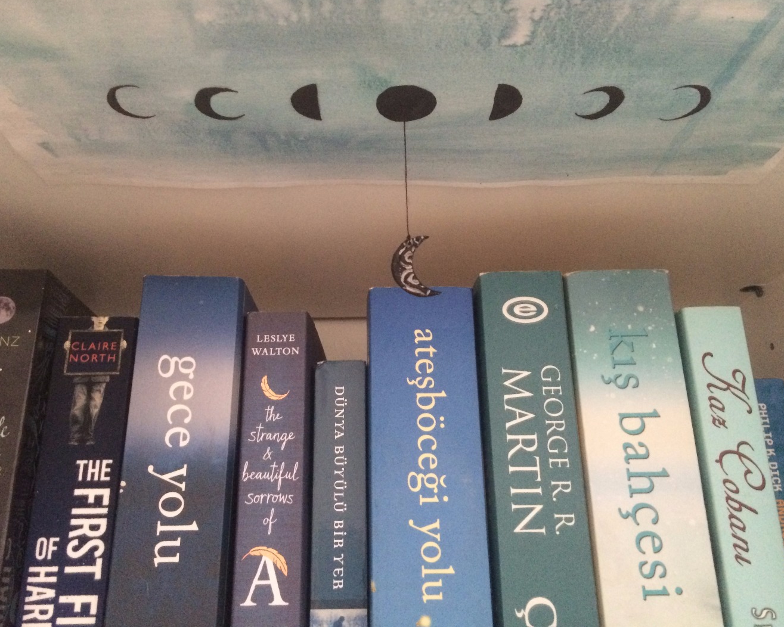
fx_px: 719
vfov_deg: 47.1
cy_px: 306
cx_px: 381
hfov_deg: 57.2
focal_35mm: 31
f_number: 2.2
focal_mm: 4.15
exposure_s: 1/17
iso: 400
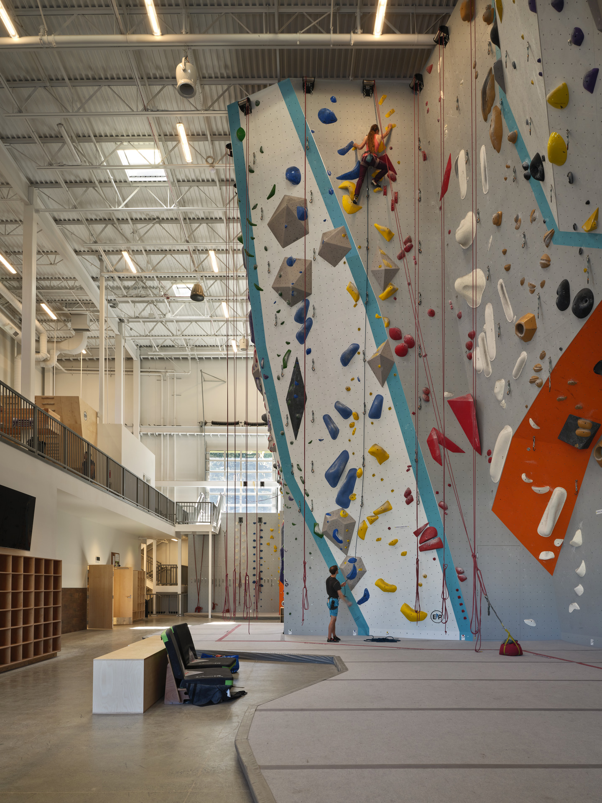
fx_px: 557
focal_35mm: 24
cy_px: 402
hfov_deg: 56.8
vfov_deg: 71.6
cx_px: 301
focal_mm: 30
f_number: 10
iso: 640
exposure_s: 1/13
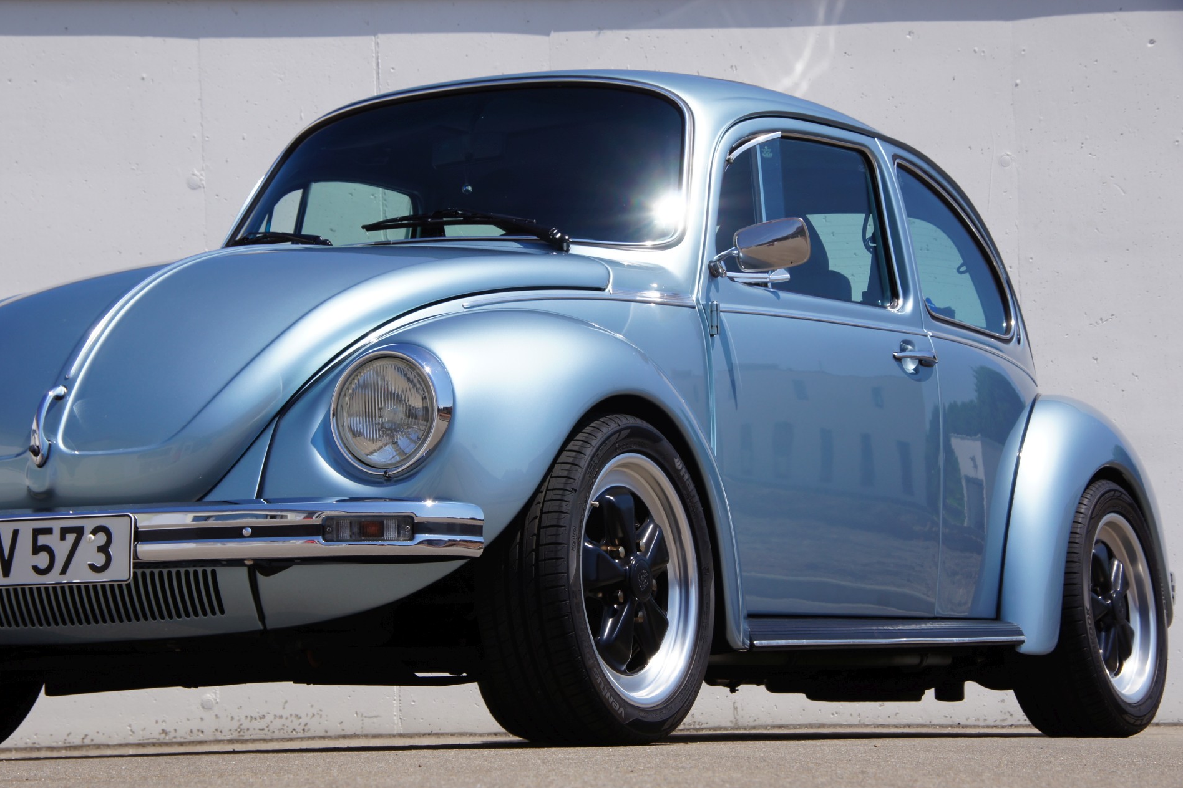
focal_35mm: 91
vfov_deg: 15.0
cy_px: 396
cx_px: 588
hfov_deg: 22.4
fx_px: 2990
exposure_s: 1/160
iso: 100
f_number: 13
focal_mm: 60
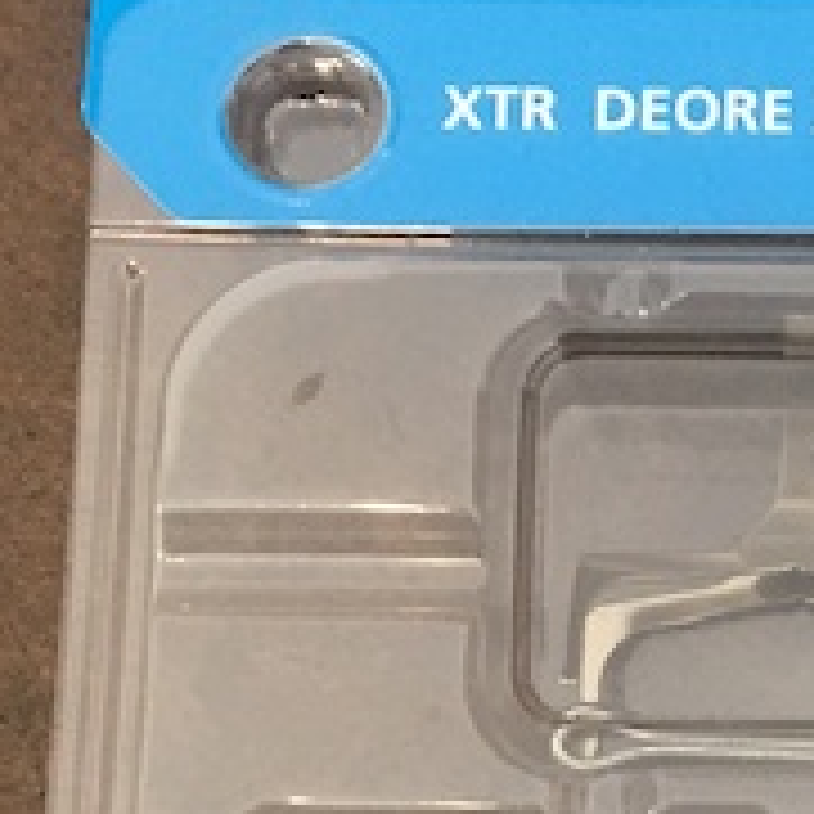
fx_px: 3006
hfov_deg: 14.9
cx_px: 962
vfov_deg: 15.3
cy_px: 639
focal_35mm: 113
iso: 80
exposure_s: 1/30
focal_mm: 4.15
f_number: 2.2
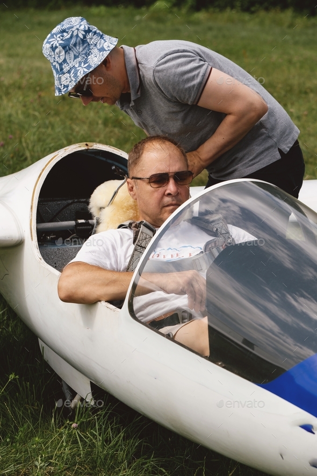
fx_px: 1585
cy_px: 238
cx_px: 158
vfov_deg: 17.1
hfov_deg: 11.4
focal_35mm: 120
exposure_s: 1/1000
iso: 200
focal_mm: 80
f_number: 5.6
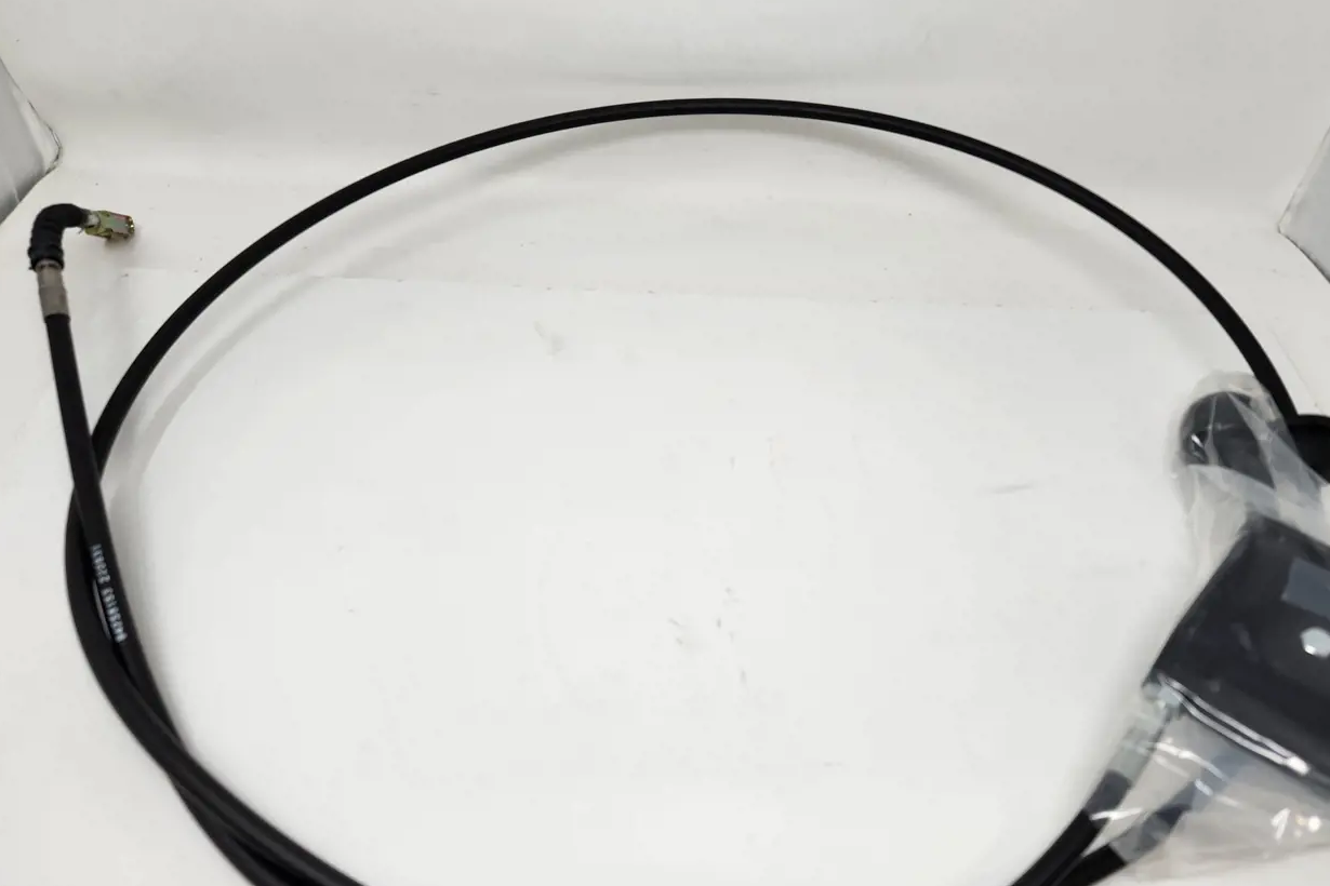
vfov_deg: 46.4
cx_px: 699
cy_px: 410
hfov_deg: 65.4
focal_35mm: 28
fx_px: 1034
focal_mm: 5.4
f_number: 1.8
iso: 25
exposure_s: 1/180
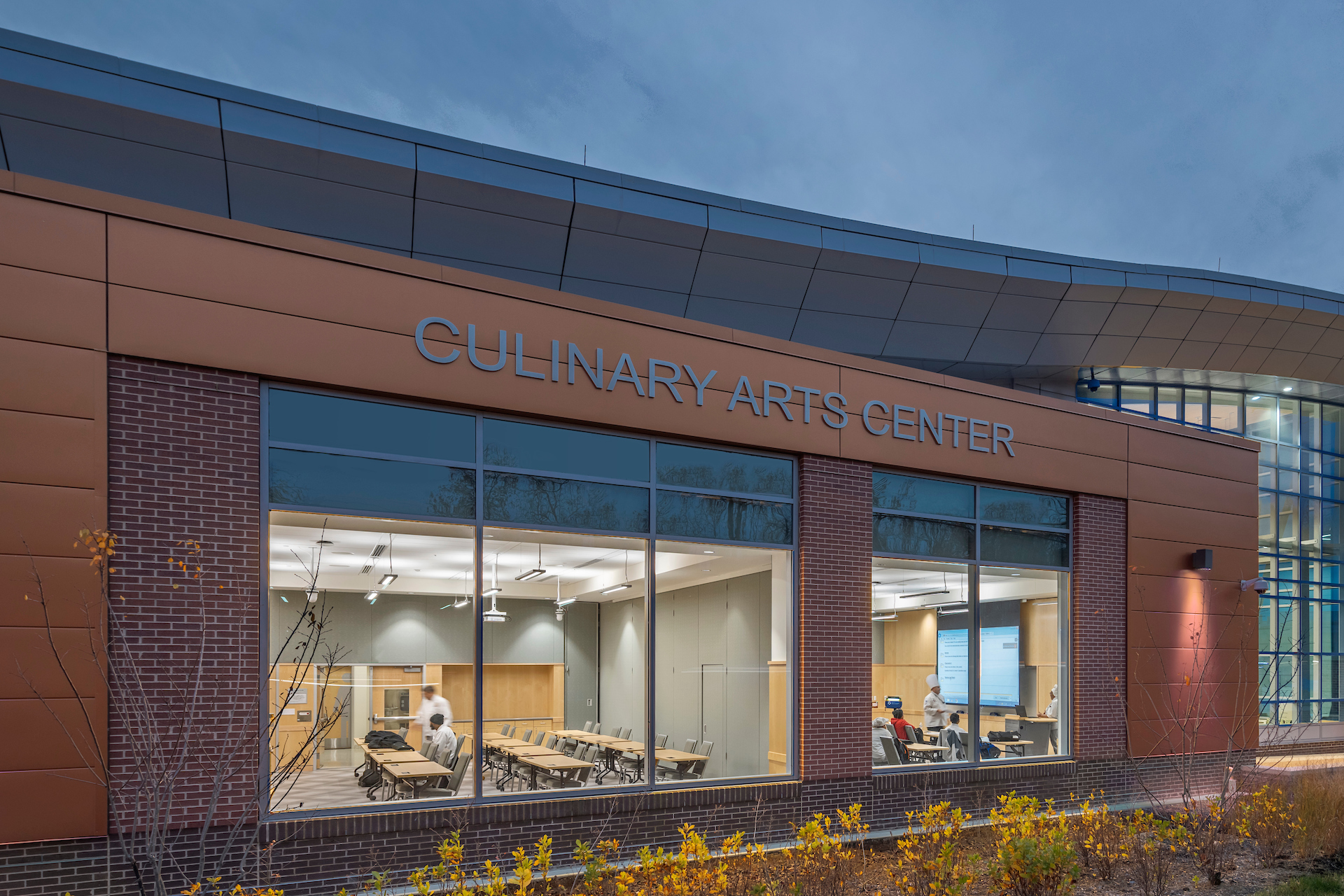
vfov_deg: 61.8
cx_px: 829
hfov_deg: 82.6
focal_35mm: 20
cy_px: 499
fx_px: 747
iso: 200
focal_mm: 16
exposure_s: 1/4
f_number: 6.3
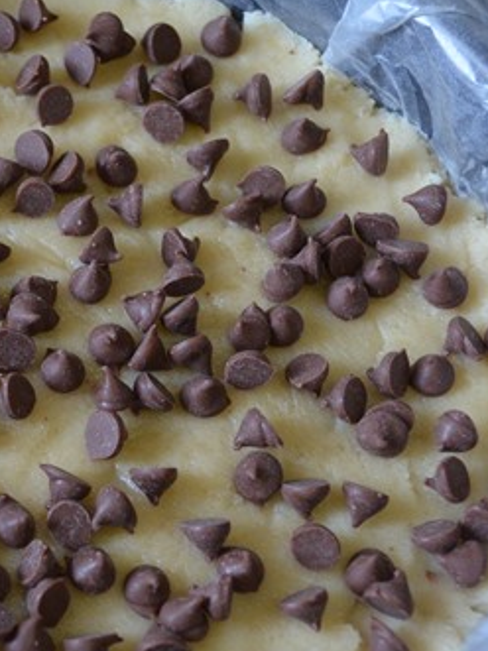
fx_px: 1674
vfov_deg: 22.0
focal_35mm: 89
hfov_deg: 16.4
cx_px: 47
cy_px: 409
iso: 1100
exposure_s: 1/30
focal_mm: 32
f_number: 4.8
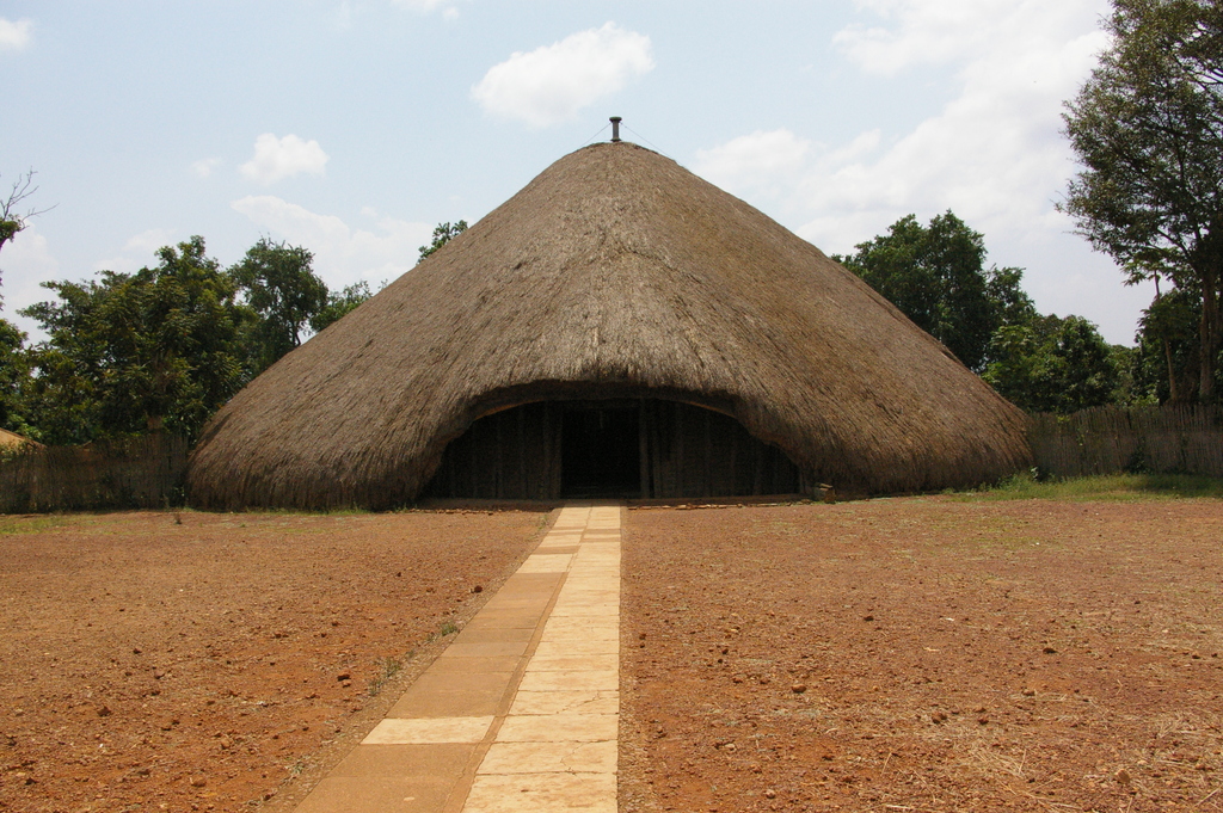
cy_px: 406
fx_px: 1171
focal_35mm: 34
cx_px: 612
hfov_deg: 55.1
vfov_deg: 38.3
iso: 1600
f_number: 11
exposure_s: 1/2000
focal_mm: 23
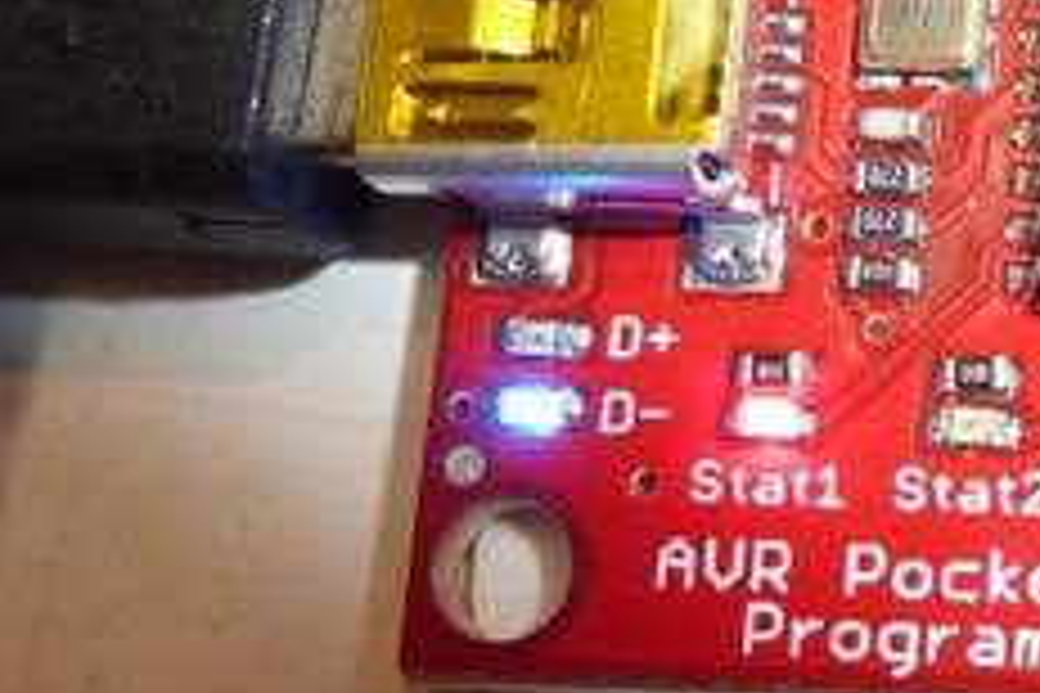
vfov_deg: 18.9
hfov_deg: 25.9
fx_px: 2080
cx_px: 1148
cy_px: 351
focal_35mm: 72
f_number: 4
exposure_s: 1/30
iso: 100
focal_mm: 4.1
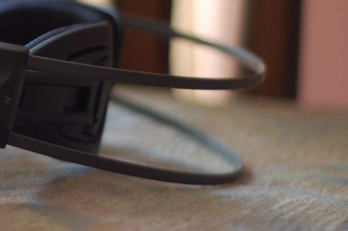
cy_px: 27
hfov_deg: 10.3
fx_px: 1893
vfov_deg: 7.0
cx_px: -105
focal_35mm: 196
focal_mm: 50
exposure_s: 1/80
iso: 200
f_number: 1.8
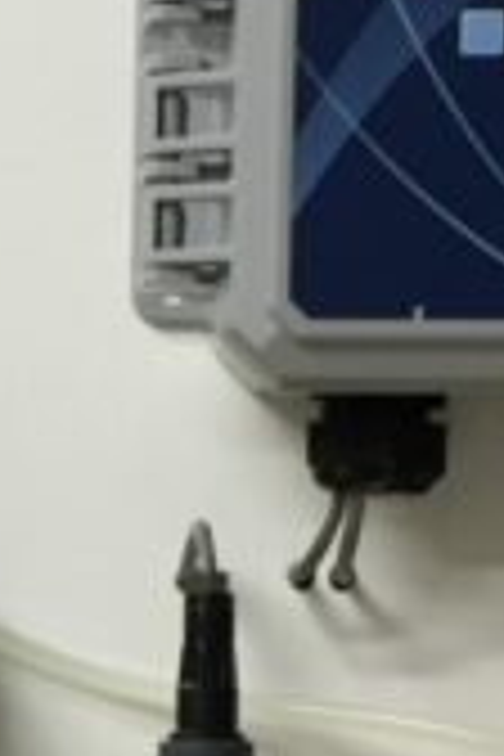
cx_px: -288
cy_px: 1156
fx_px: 3864
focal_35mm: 184
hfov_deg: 7.3
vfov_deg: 10.7
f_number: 2.2
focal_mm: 4.15
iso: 80
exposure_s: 1/33
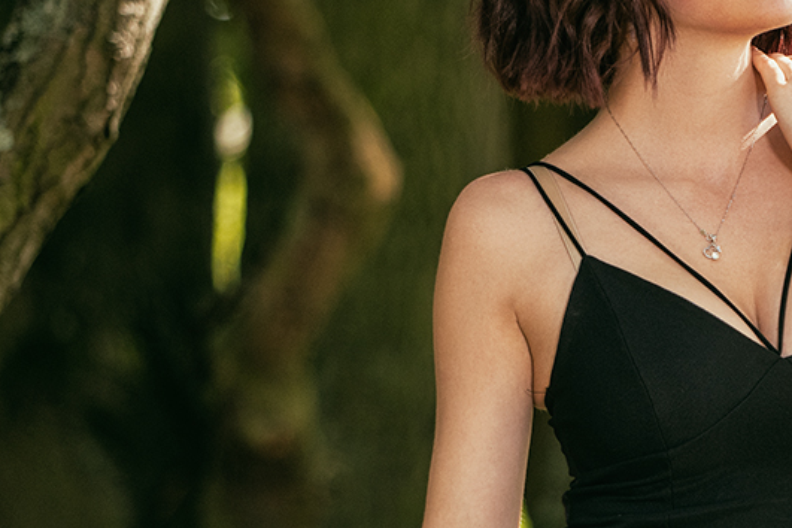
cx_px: 829
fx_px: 9327
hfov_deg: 4.9
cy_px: 419
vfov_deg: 3.2
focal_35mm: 424
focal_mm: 150
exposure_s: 1/800
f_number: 3.2
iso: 400
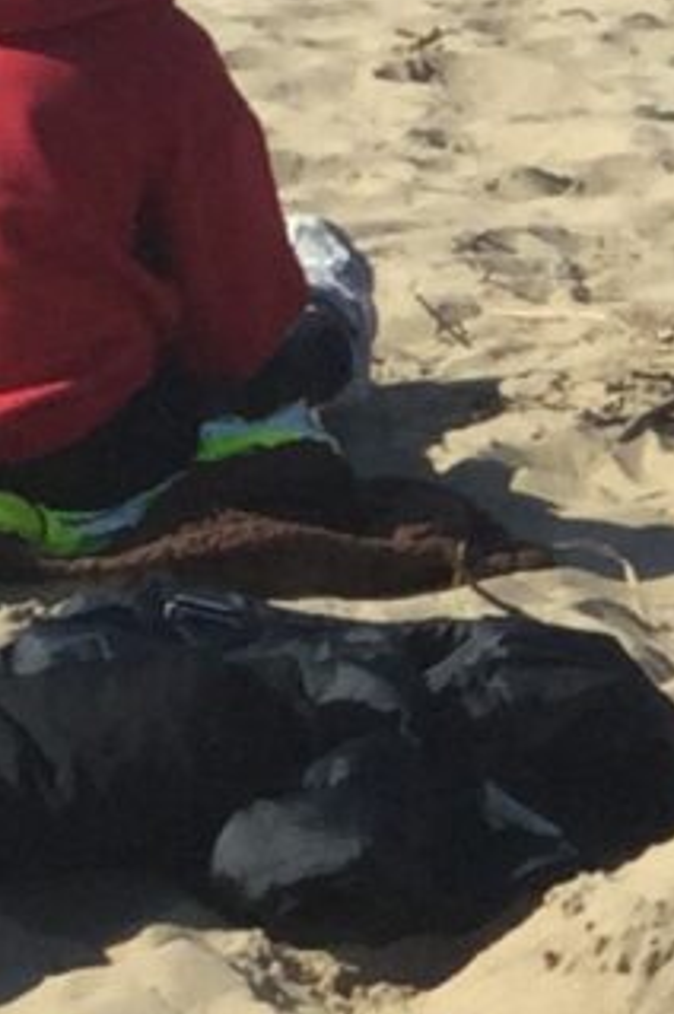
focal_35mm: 259
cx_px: 1469
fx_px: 7289
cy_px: 915
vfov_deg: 7.9
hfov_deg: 5.2
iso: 25
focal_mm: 3.3
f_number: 2.4
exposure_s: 1/1294
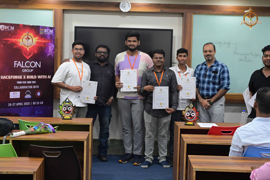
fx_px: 637
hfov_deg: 23.9
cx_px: 135
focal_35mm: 85
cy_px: 90
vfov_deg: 16.0
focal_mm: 85
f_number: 1.8
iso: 640
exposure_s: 1/250
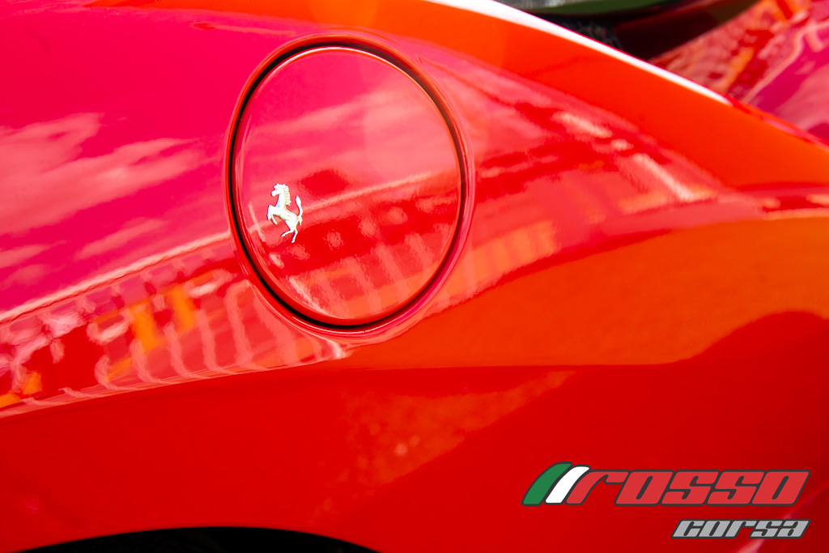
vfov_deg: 26.0
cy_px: 276
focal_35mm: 52
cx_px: 414
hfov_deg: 38.2
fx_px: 1198
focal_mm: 52
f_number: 4
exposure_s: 1/200
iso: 100
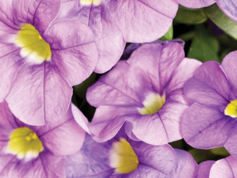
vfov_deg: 6.5
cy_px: 56
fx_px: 1567
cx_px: 119
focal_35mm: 229
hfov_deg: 8.7
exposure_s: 1/100
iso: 400
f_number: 13
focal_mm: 105
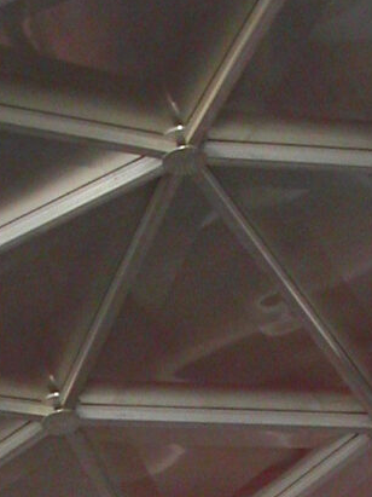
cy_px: 804
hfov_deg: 9.4
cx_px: 146
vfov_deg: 11.8
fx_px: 2265
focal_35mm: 158
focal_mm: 7.8
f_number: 2.8
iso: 200
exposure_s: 1/3
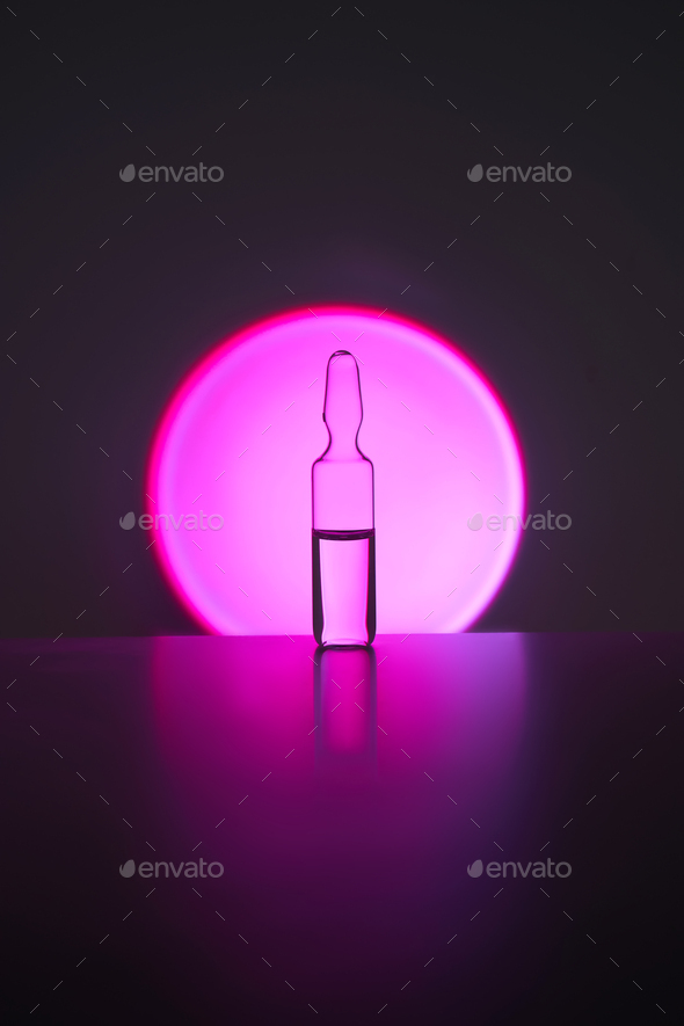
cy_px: 513
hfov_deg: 27.0
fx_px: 1425
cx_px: 342
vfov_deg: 39.6
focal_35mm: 50
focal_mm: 50
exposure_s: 1/200
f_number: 9
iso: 800
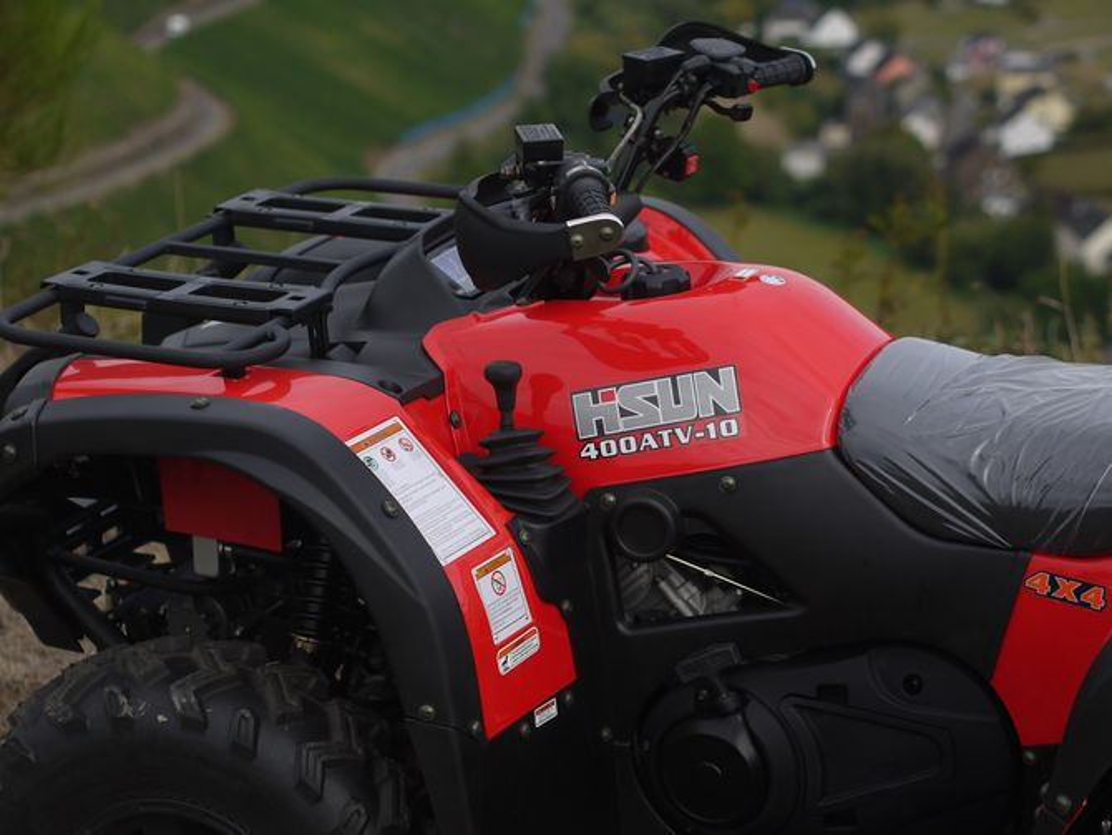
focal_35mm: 90
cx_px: 556
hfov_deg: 21.8
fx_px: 2892
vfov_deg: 16.4
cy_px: 418
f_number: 2.5
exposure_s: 1/2000
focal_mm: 45
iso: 100
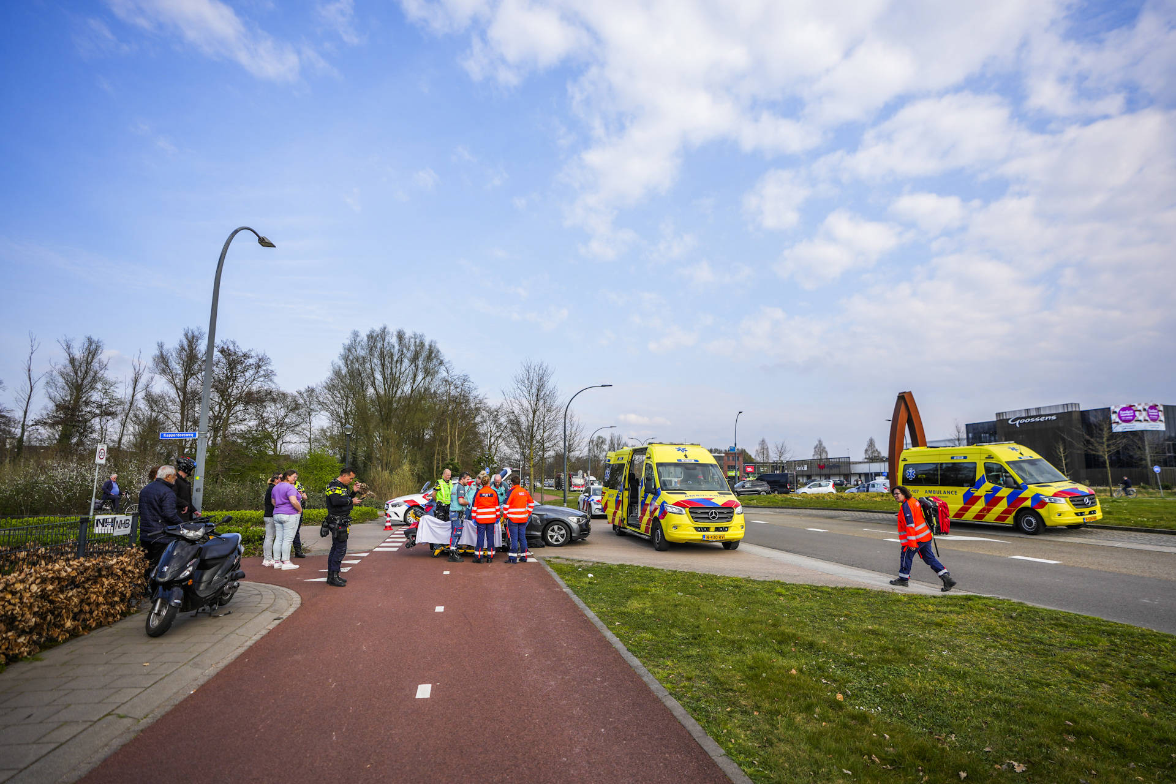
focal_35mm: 16
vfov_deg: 73.7
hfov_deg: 96.7
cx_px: 588
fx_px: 523
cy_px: 392
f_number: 2.8
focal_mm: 16
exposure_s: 1/1250
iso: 100
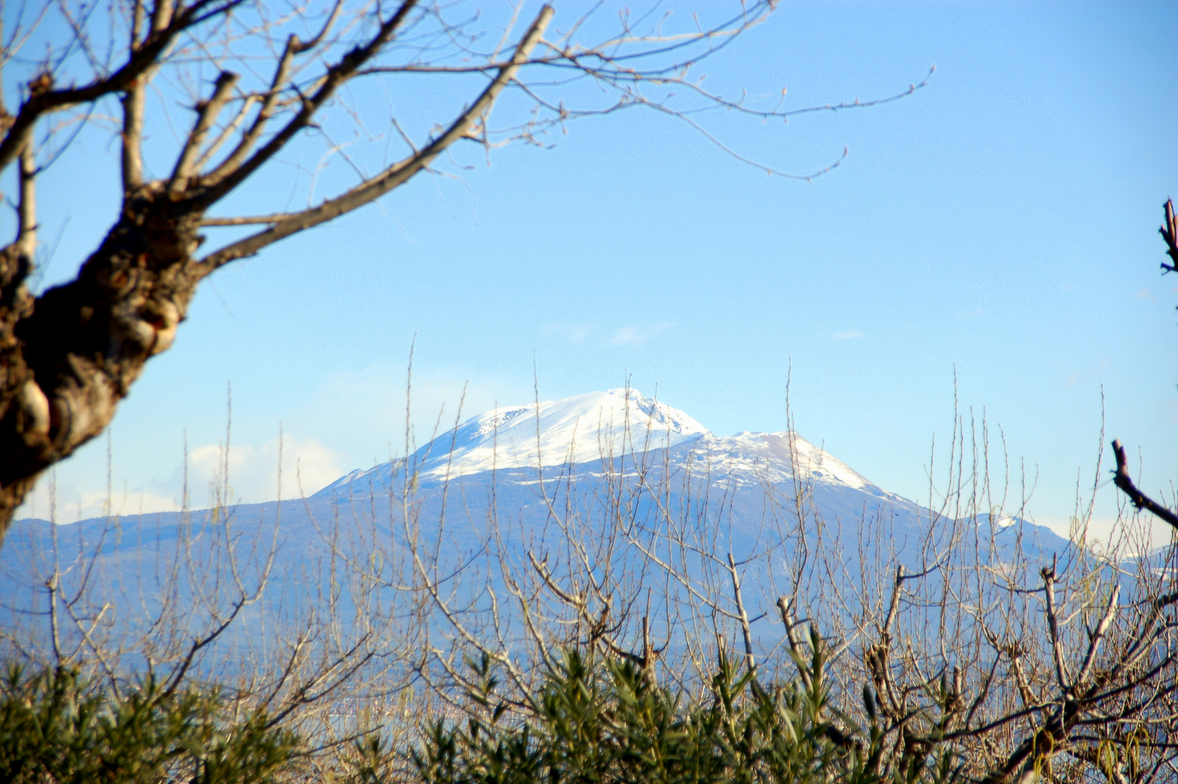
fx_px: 4659
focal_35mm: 142
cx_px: 589
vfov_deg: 9.6
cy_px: 392
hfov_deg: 14.4
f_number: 6.3
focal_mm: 95
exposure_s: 1/640
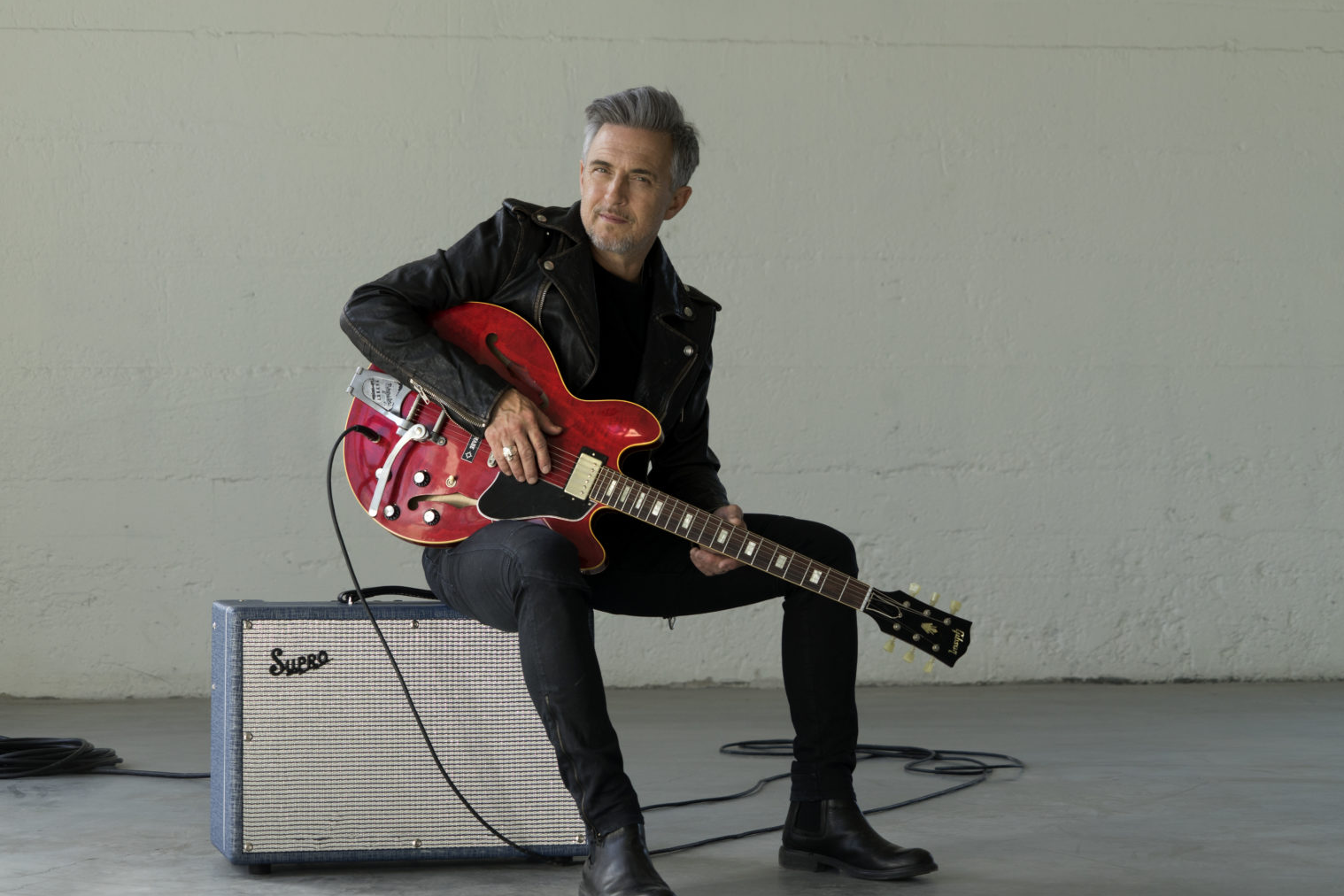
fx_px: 3136
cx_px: 666
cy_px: 451
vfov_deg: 16.3
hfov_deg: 24.2
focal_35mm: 84
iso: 400
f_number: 5.6
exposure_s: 1/250
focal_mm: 83
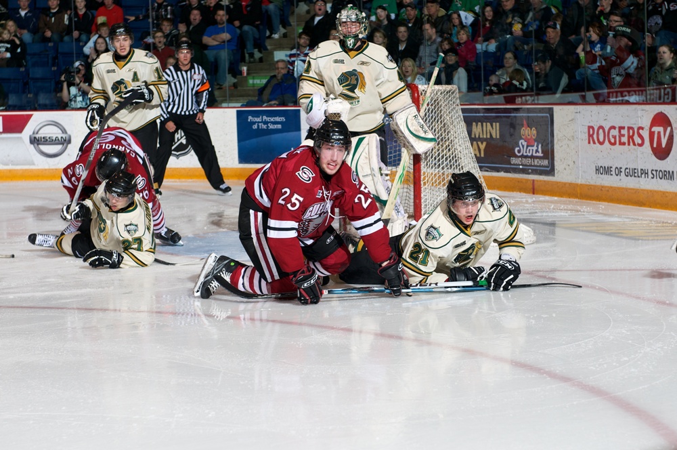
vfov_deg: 15.7
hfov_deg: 23.4
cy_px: 225
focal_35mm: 87
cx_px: 338
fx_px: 1634
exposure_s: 1/250
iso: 200
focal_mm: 58
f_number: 4
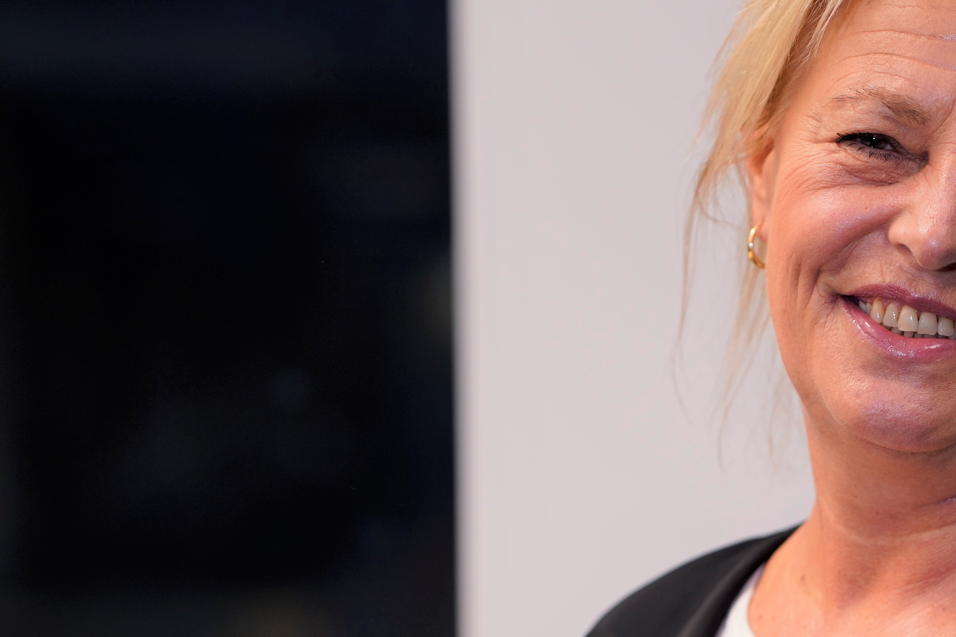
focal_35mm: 137
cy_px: 318
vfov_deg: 10.0
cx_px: 758
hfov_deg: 14.9
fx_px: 3637
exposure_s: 1/200
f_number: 2.5
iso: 320
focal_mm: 85
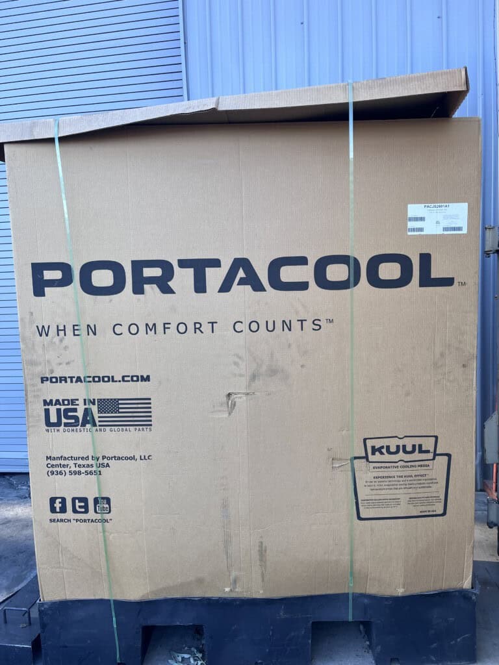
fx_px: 500
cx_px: 250
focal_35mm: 26
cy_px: 332
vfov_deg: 67.3
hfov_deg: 53.1
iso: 40
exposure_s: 1/224
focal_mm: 5.1
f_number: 1.6
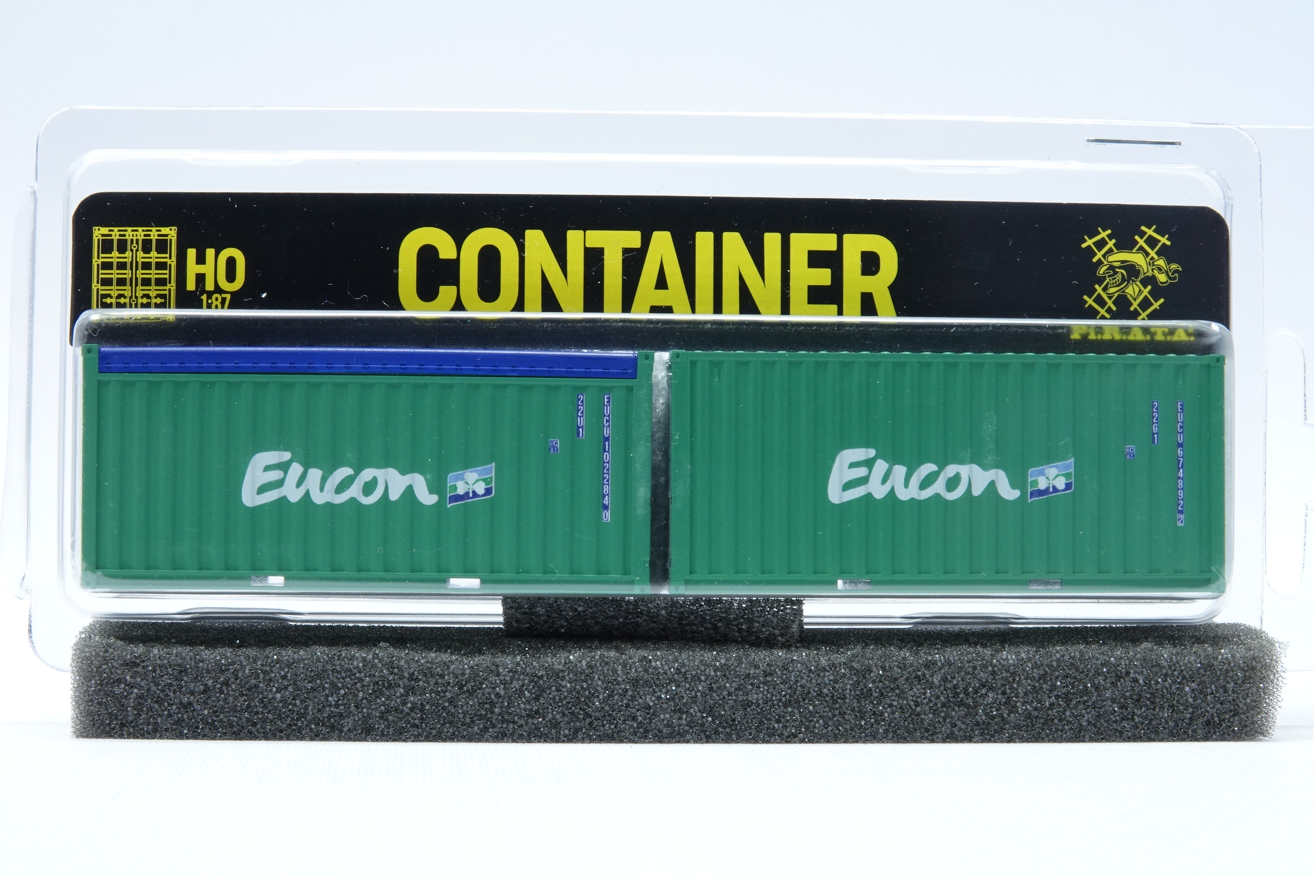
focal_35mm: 74
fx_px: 2701
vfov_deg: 18.4
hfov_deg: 27.3
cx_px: 657
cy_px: 438
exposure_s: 1.3
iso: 400
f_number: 14
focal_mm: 27.24
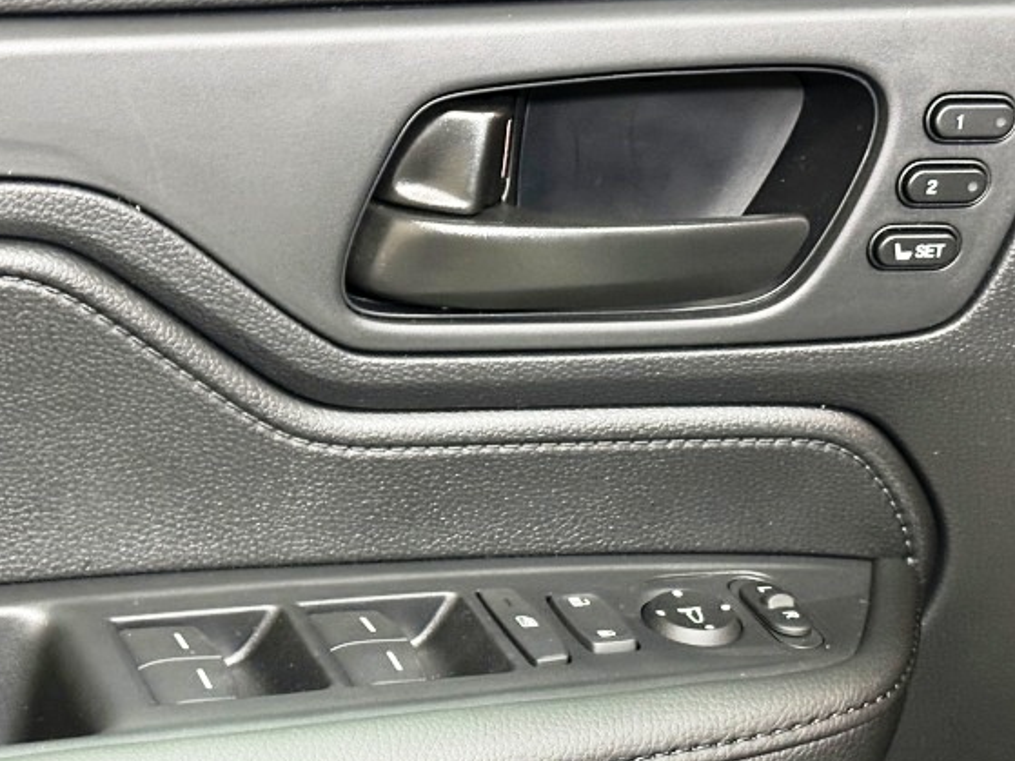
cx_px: 494
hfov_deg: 22.3
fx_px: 2580
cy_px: 641
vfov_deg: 16.6
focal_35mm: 88
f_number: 1.78
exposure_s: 1/24
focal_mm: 6.86
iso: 640
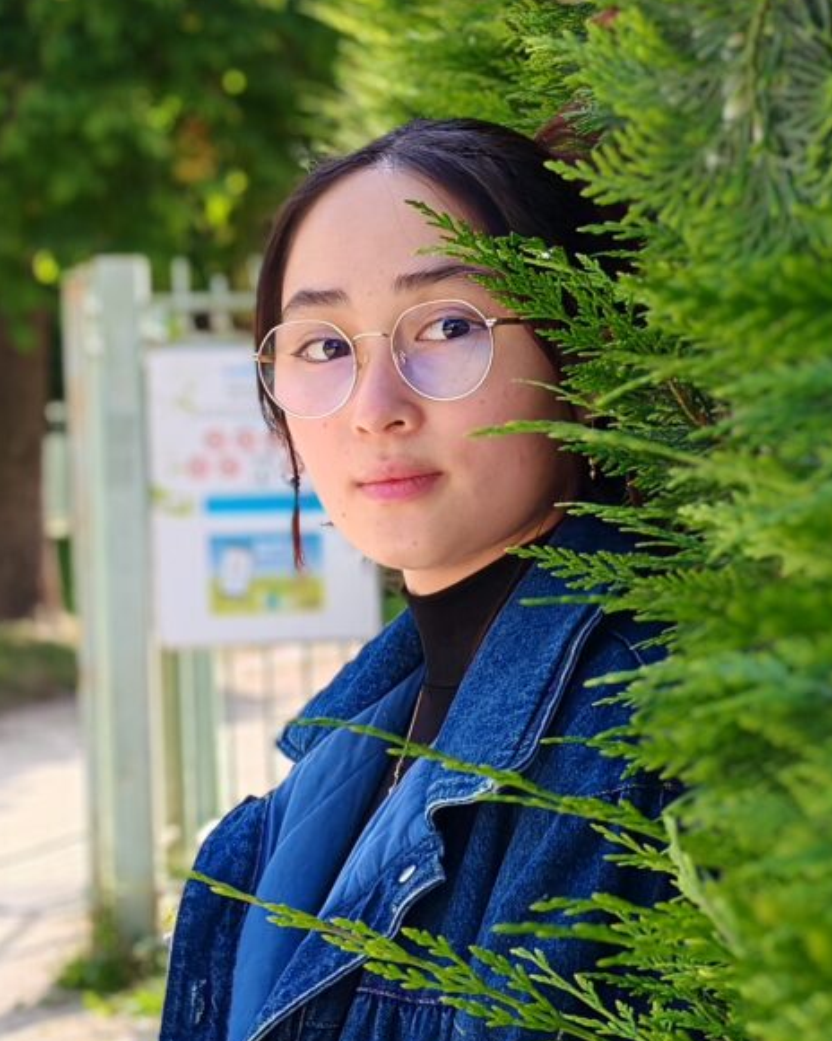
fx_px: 2863
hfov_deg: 16.4
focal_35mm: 93
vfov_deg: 20.6
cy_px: 607
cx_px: 649
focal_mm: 5.52
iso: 50
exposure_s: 1/850
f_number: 2.8
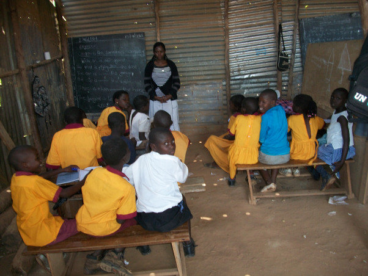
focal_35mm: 32
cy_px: 138
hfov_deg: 56.8
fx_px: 340
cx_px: 184
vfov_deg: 44.2
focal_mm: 5.7
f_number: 2.9
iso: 80
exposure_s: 1/30
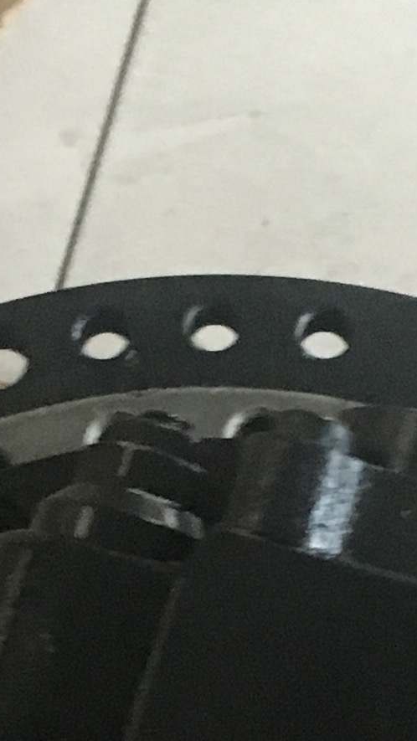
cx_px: 13
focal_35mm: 144
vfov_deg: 14.3
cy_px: 962
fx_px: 2830
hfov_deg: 8.4
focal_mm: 4.15
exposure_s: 1/17
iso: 250
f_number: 2.2
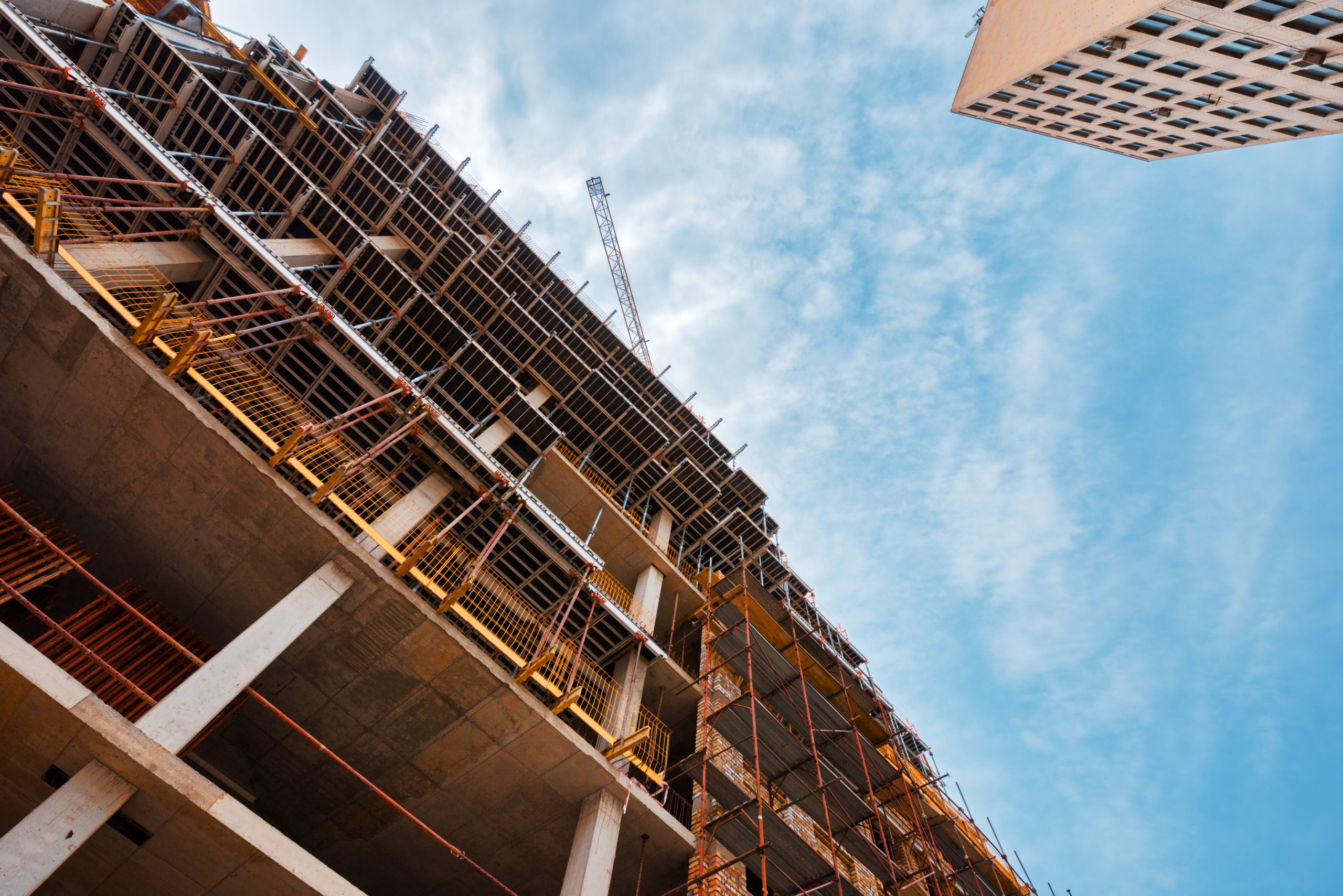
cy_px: 448
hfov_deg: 100.4
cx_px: 672
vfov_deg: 77.4
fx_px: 560
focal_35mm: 15
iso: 200
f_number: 9
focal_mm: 15
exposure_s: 1/800
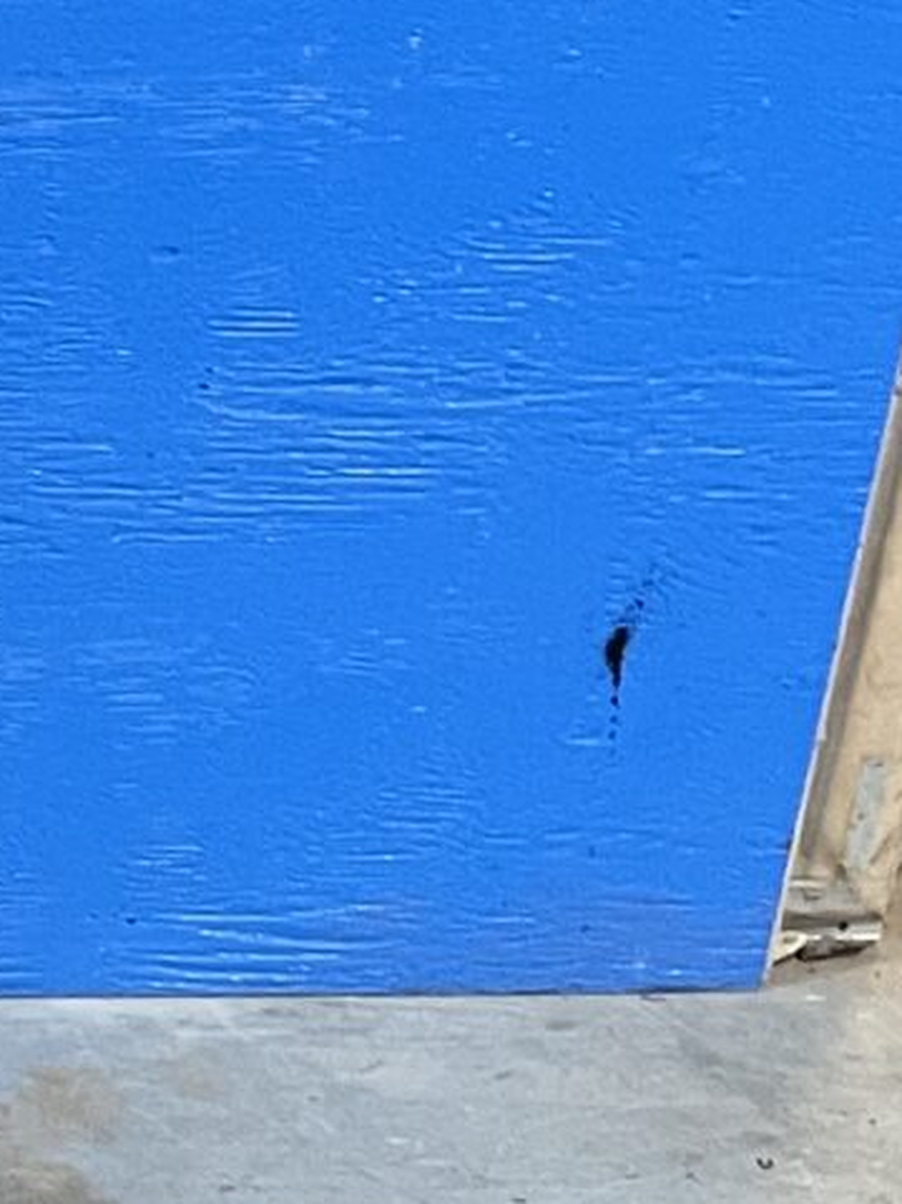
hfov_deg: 9.4
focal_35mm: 139
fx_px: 4831
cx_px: -1344
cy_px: 1873
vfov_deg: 13.3
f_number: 1.6
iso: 250
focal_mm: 5.1
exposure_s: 1/60
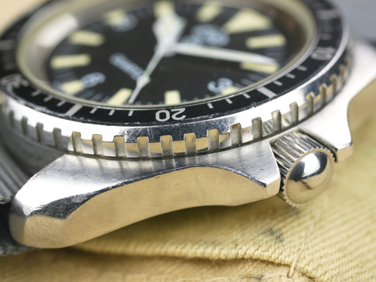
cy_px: 141
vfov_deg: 24.4
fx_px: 652
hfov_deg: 32.2
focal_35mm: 60
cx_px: 188
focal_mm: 30
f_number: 5
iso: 800
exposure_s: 1/200
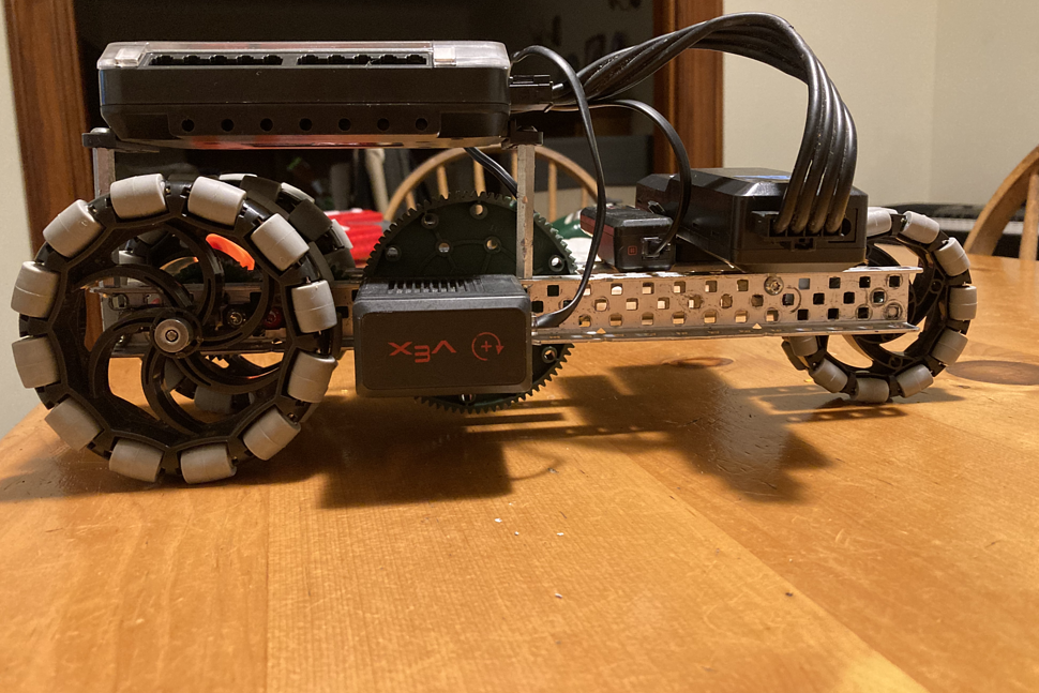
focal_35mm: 30
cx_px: 516
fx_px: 866
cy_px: 323
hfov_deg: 61.9
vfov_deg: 43.6
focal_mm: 3.99
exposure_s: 1/41
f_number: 1.8
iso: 320
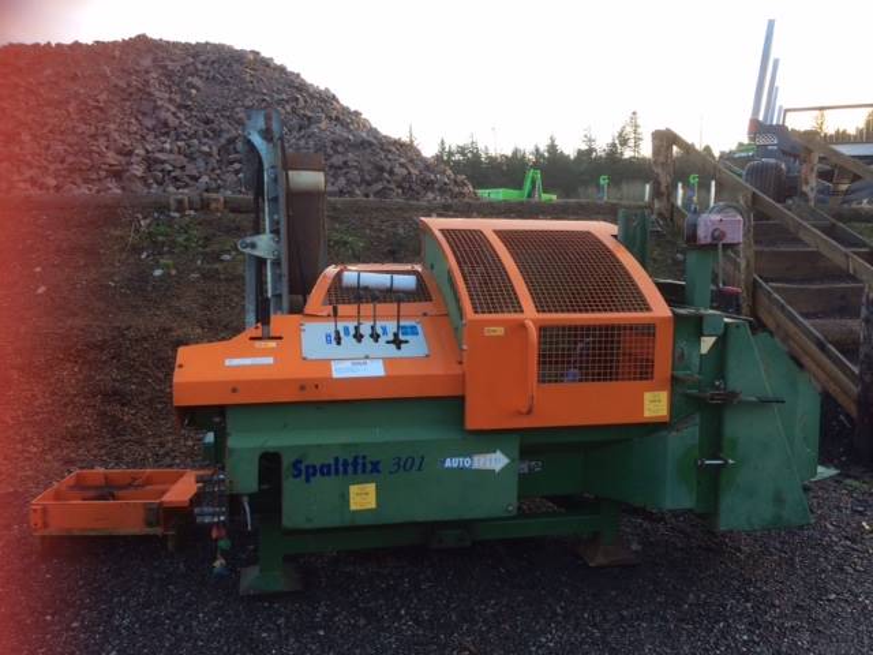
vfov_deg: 48.2
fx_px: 731
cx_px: 436
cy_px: 328
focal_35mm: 29
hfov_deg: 61.7
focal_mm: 4.15
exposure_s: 1/100
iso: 32
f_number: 2.2
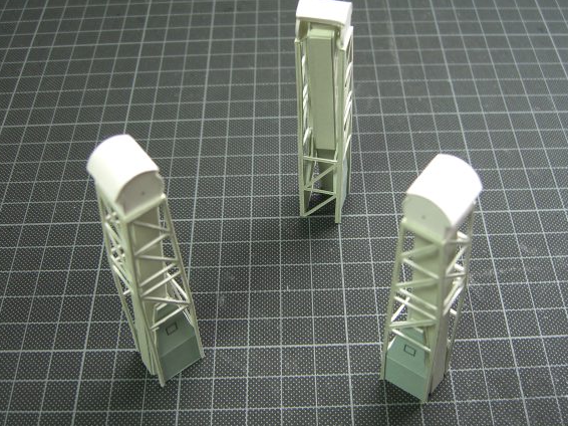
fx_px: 705
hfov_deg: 43.8
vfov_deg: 33.6
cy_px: 223
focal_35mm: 43
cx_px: 311
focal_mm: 7.9
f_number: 2.8
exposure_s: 1/15
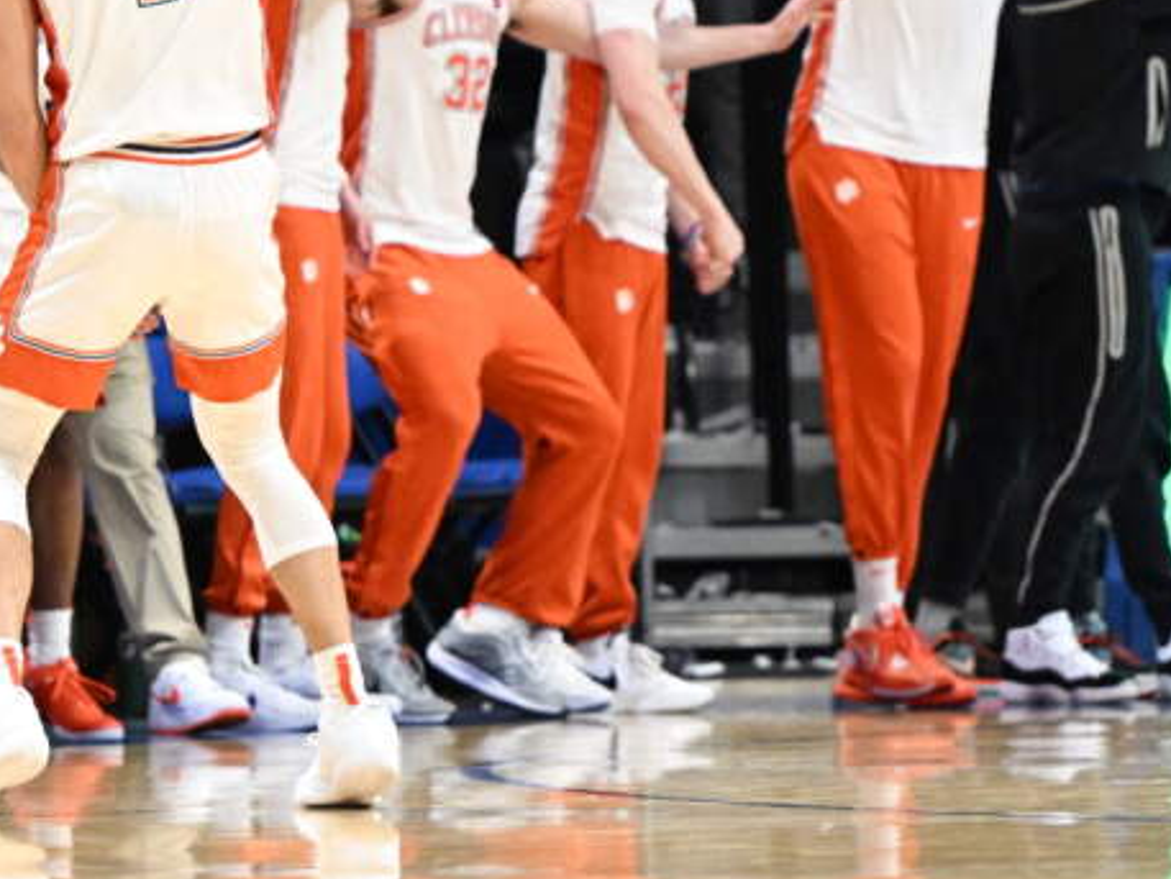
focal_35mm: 467
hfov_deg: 4.2
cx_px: 320
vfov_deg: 3.2
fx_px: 15802
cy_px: 185
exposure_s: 1/1250
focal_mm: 145
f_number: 2.8
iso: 5000
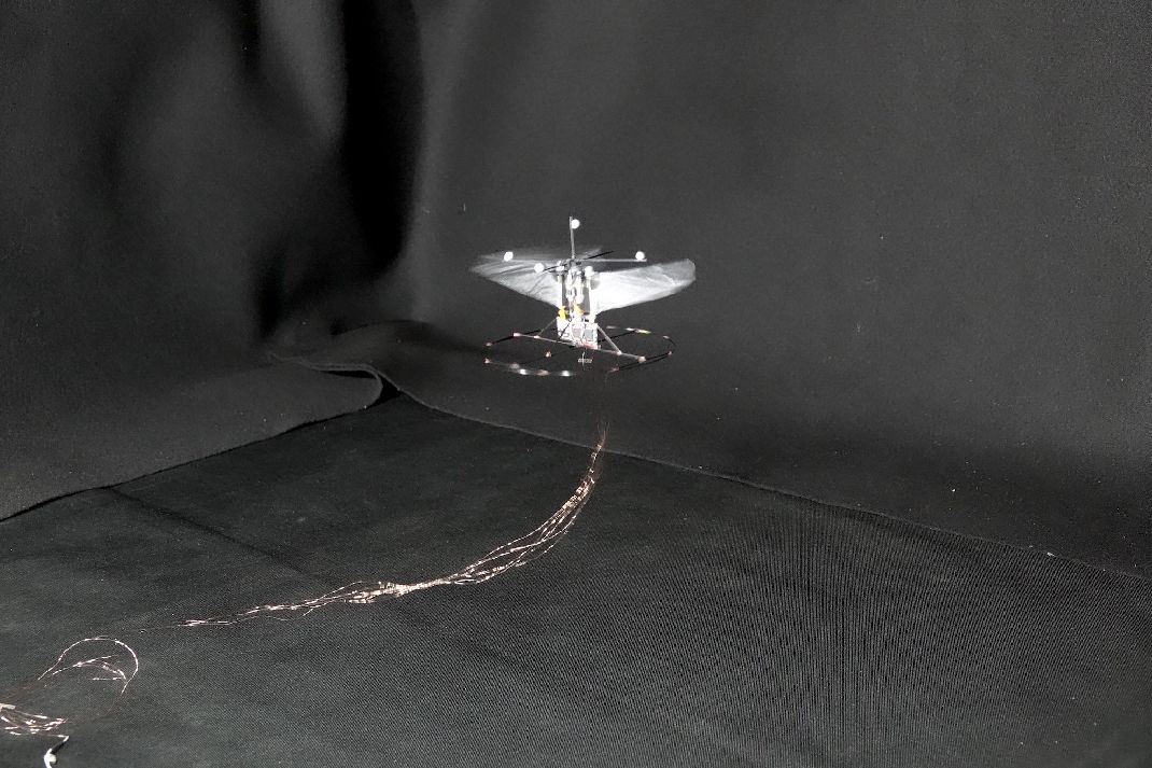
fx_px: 2176
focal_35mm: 68
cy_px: 384
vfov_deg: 20.0
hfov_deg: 29.7
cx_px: 576
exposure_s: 1/80
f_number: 3.5
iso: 5000
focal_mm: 24.79
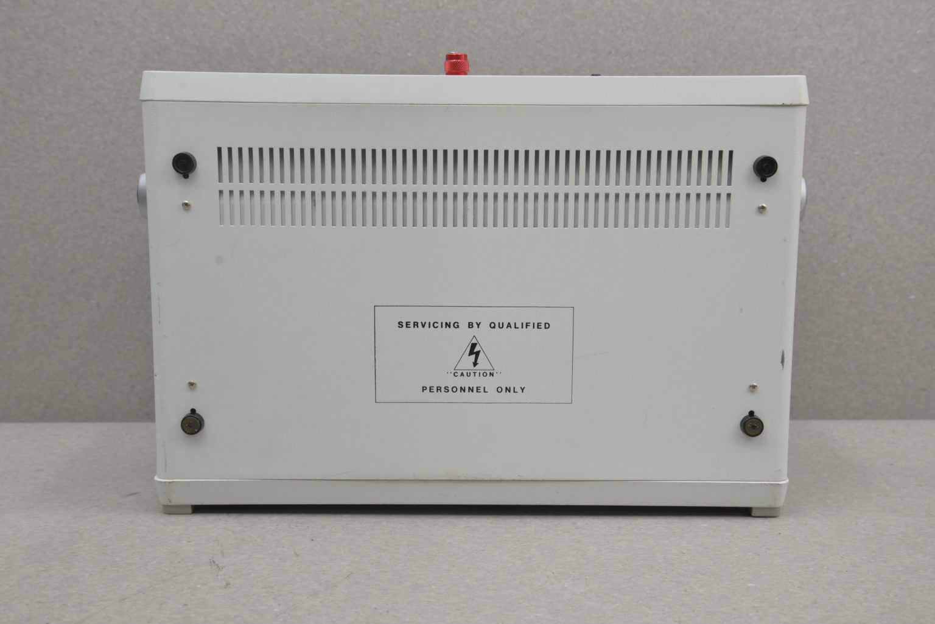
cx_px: 468
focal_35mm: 45
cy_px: 312
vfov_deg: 29.9
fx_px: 1169
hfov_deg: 43.6
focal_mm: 45
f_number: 7.1
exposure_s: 1/100
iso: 1600
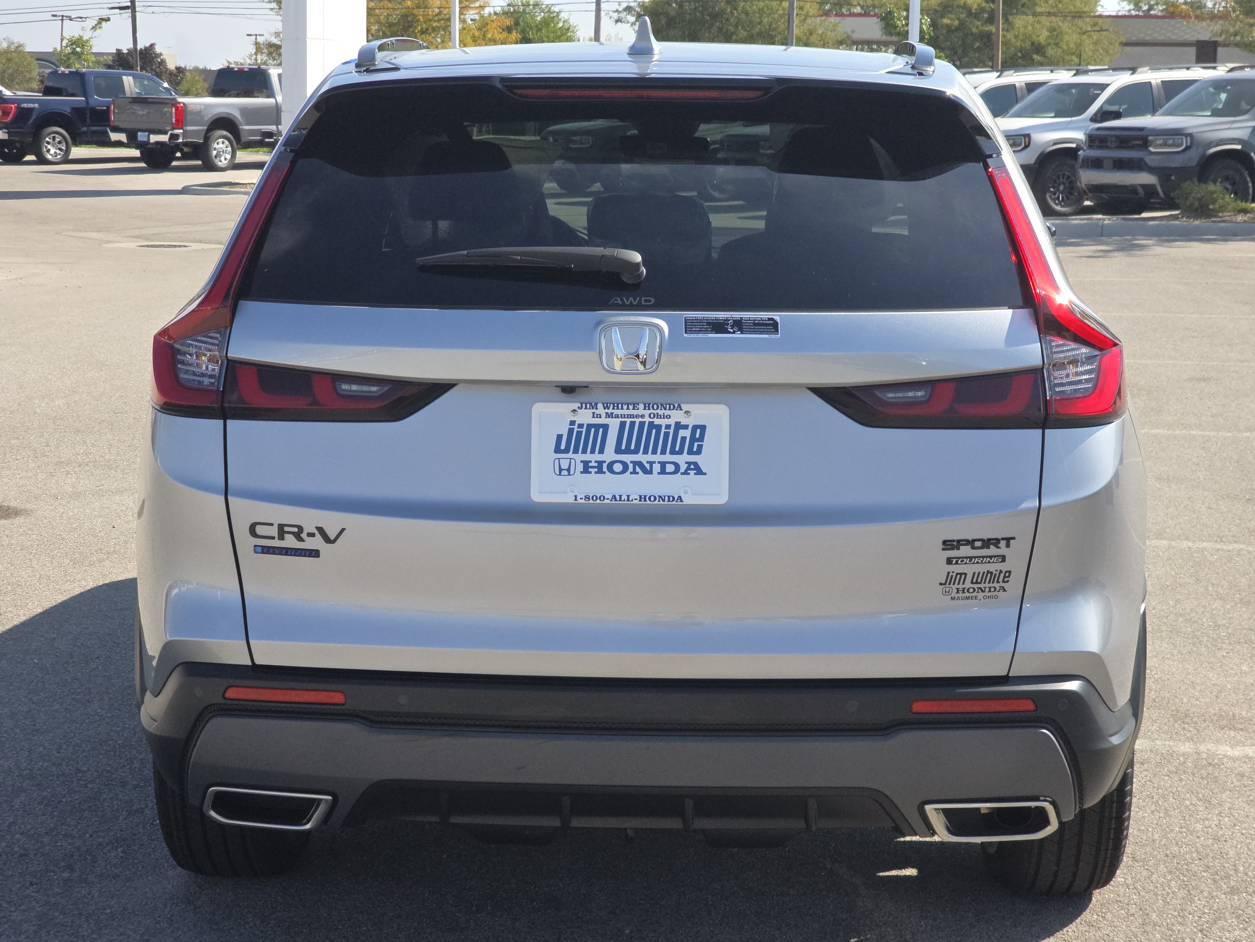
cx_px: 628
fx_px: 2502
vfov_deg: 21.3
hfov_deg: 28.2
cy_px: 471
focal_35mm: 69
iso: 80
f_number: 2.4
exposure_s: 1/2000
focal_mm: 7.9
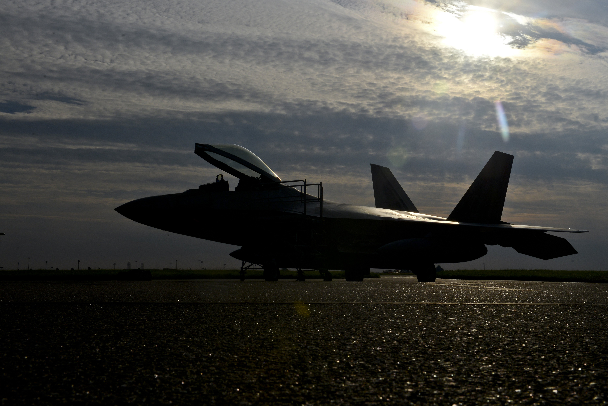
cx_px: 304
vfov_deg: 35.1
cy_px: 203
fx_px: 642
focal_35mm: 38
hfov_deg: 50.7
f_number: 22
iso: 250
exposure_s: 1/1000
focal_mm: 38
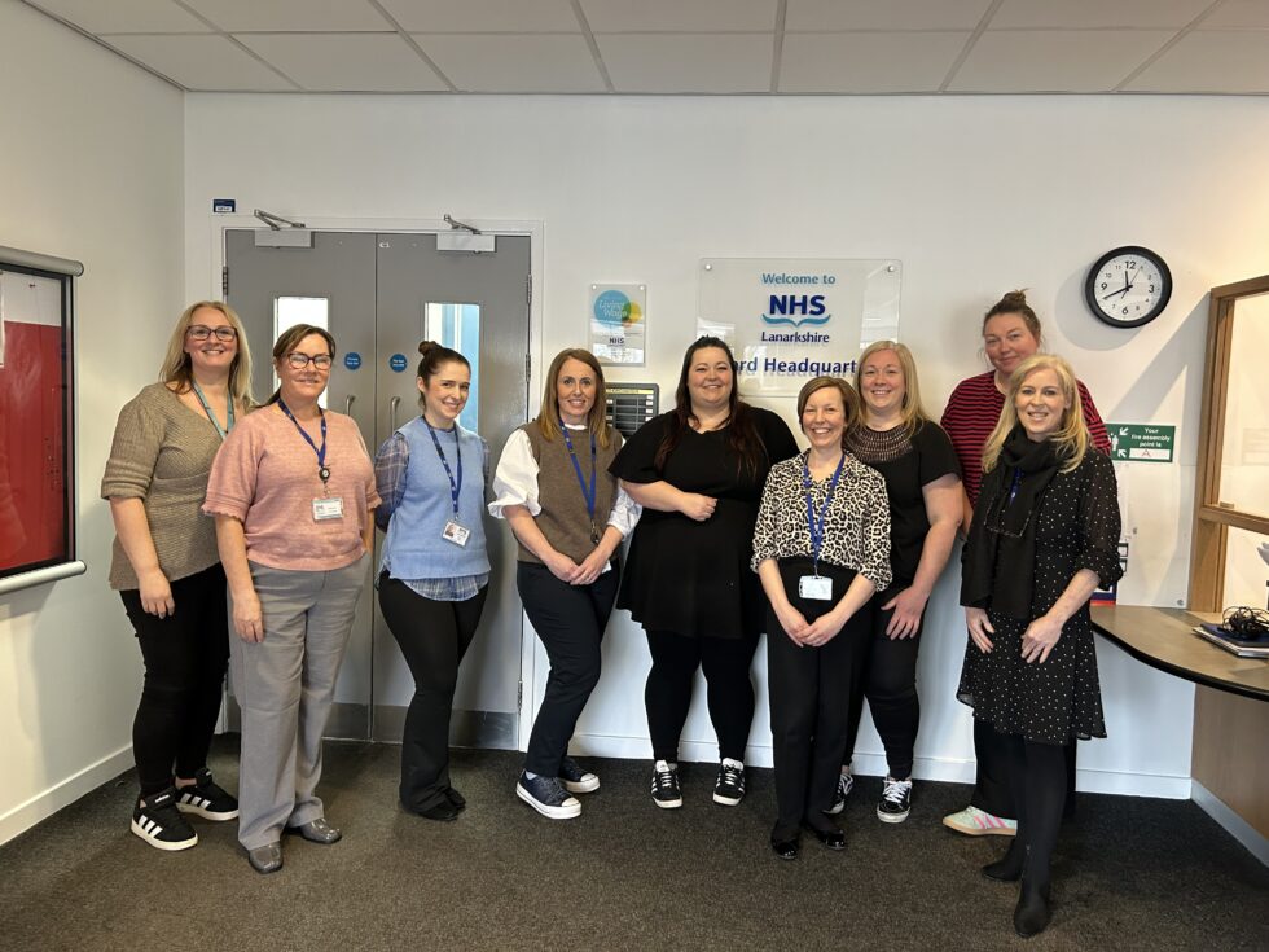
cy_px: 476
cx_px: 634
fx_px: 953
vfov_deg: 53.1
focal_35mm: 26
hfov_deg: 67.3
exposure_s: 1/50
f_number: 1.5
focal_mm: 5.7
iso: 200
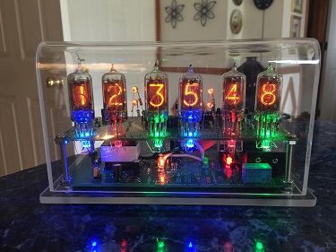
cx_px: 168
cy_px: 126
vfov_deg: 48.2
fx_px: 281
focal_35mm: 29
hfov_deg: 61.7
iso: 64
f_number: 2.2
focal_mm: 4.15
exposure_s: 1/4
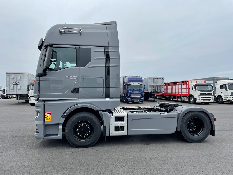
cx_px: 116
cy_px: 88
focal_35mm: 26
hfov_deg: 67.3
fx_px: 175
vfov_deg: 53.1
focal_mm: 4.2
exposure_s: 1/1247
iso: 32
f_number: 1.6
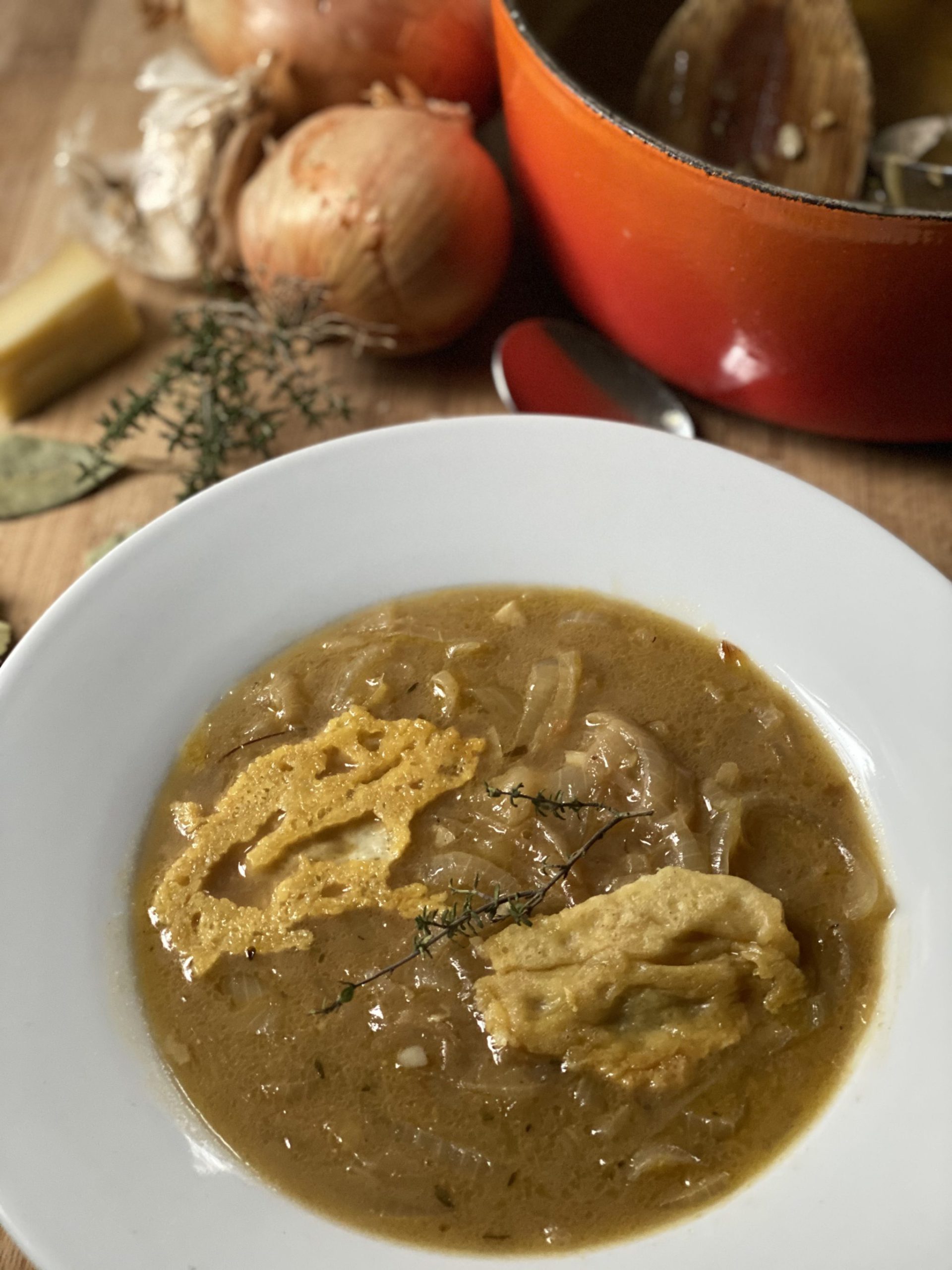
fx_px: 1907
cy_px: 635
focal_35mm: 52
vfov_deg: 36.8
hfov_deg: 28.0
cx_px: 476
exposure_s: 1/40
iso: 320
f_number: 2
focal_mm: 6
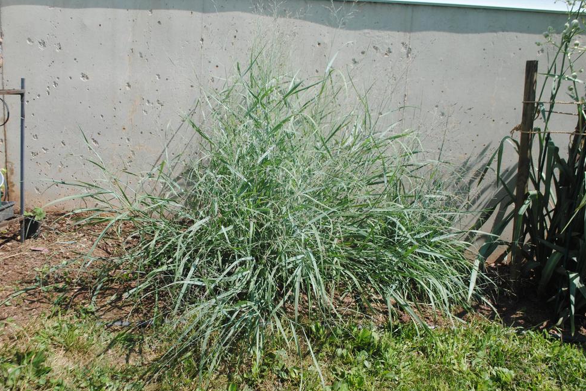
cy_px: 200
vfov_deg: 35.9
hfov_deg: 51.9
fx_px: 602
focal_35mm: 37
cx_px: 288
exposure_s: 1/160
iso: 100
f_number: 6.3
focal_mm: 24
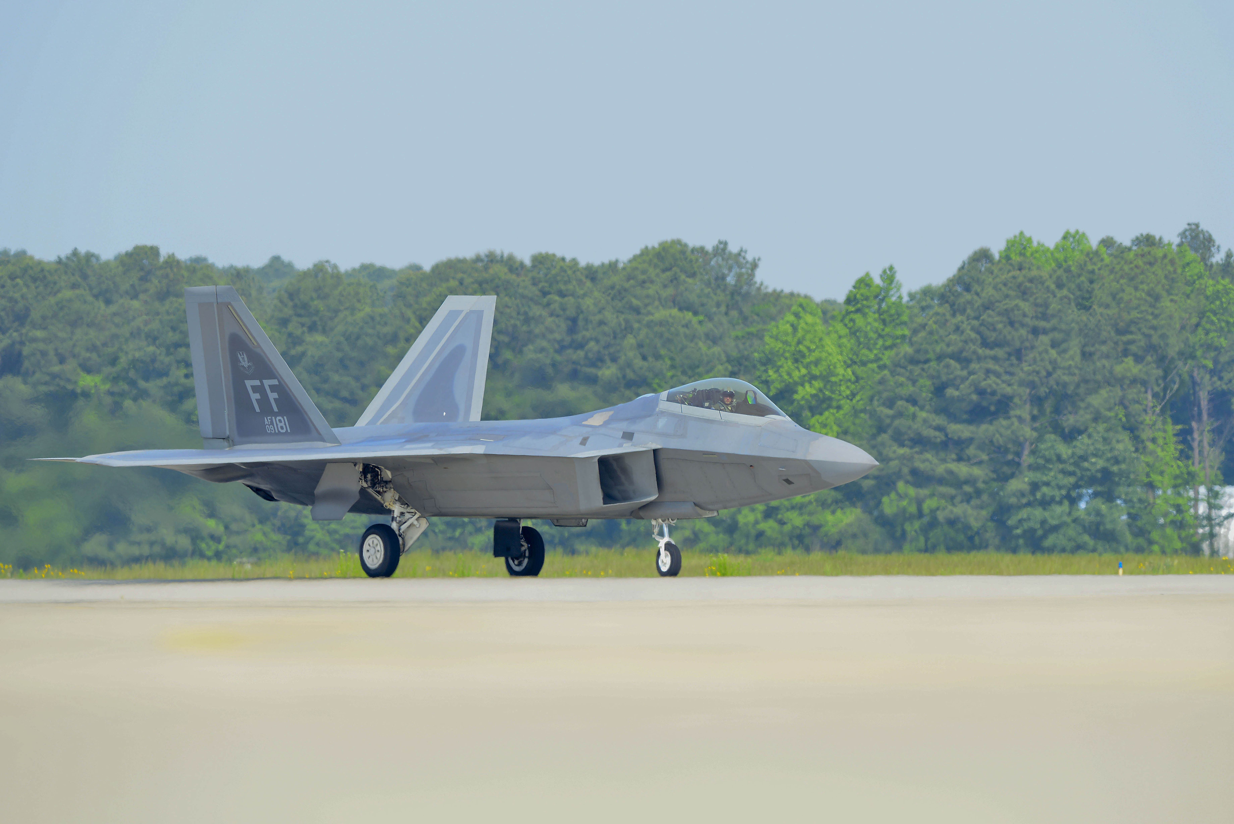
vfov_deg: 3.4
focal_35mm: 400
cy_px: 412
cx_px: 617
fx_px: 13715
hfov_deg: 5.2
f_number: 6.3
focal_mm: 400
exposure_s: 1/320
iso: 125
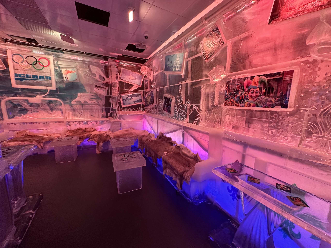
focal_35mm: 14
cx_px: 166
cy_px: 124
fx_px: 134
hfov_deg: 102.1
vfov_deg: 85.7
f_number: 2.2
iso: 250
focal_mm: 2.22
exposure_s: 1/60
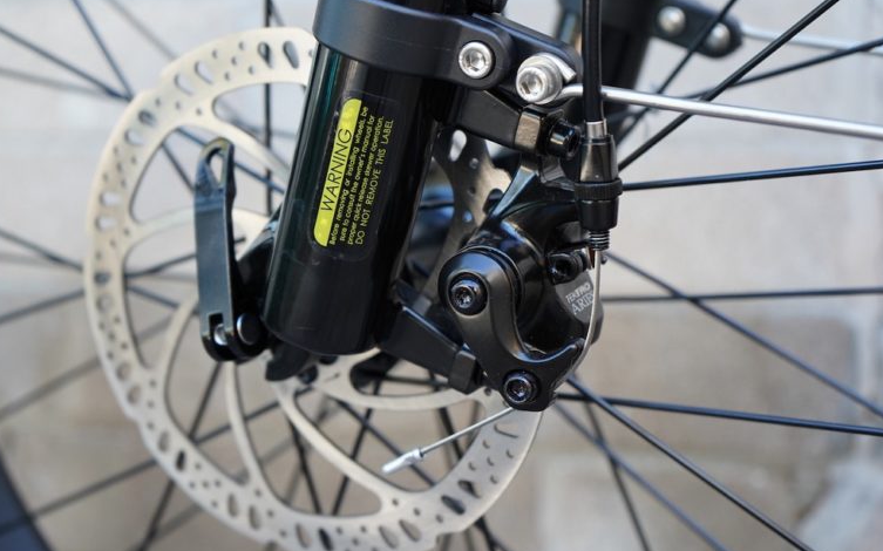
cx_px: 443
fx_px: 1275
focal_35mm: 53
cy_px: 294
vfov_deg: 24.4
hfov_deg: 38.2
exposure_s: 1/160
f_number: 4.5
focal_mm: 51
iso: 1000
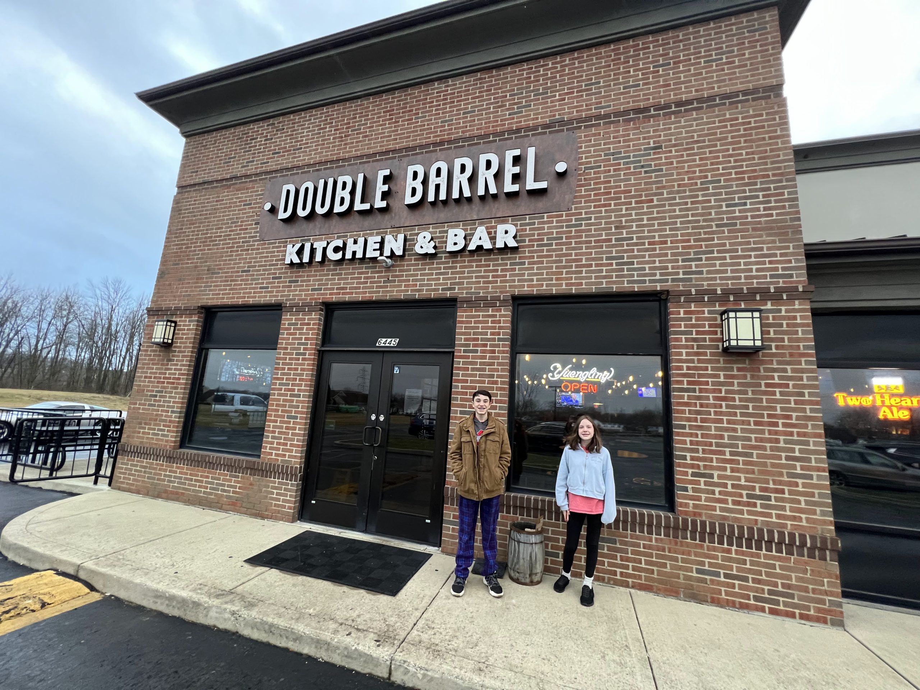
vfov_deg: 89.9
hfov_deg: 106.2
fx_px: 346
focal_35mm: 13
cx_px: 460
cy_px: 345
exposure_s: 1/60
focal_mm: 1.57
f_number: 1.8
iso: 320
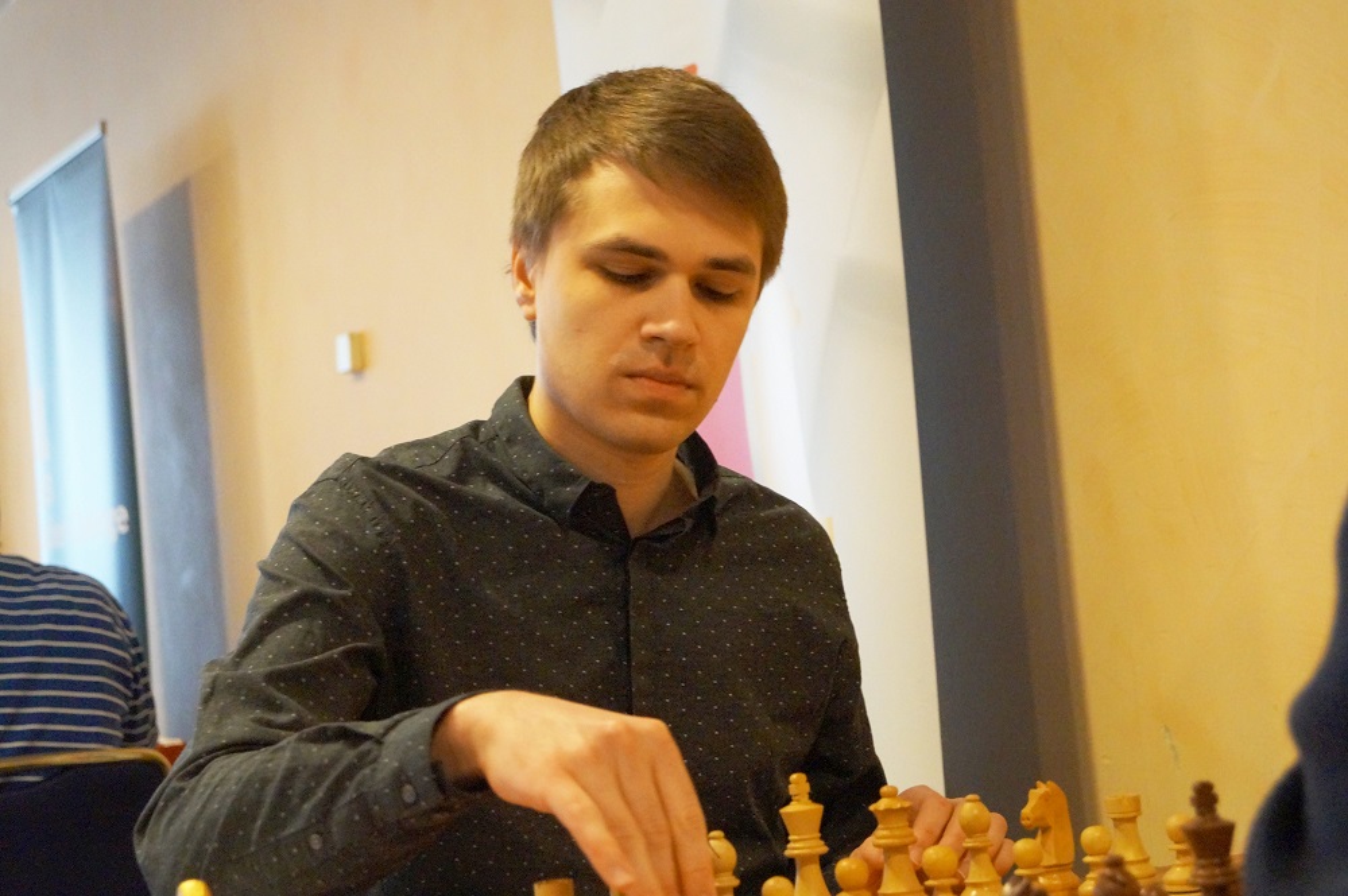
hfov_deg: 27.0
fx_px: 2806
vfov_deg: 18.2
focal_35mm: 75
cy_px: 448
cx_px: 674
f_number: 5.6
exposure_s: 1/50
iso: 3200
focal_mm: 50
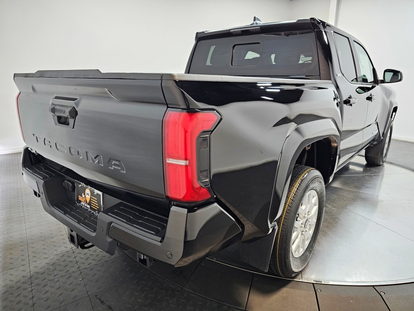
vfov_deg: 58.9
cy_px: 156
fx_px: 275
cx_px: 207
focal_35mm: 23
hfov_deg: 73.9
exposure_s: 1/40
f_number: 1.7
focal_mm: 6.3
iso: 640
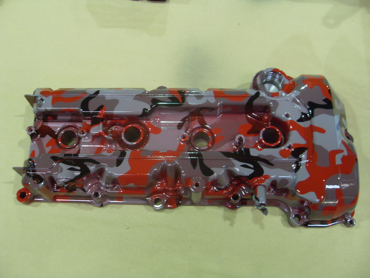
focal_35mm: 35
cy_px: 139
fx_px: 374
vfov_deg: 40.7
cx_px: 185
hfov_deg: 52.6
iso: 200
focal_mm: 6.3
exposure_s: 1/20
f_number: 2.8
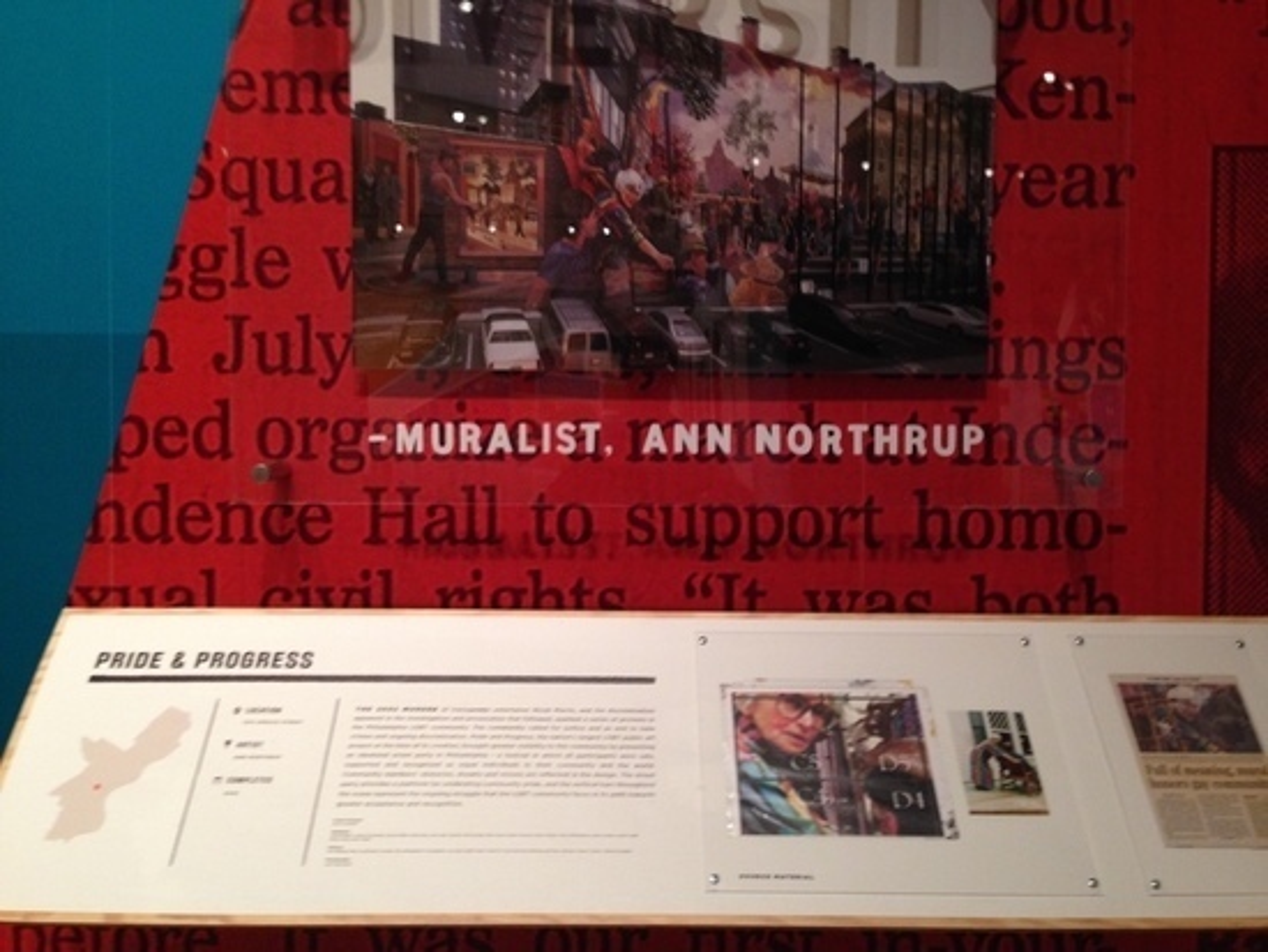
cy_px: 476
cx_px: 634
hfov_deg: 55.3
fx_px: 1209
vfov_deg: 43.0
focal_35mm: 33
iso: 125
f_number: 2.4
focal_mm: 4.12
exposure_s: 1/20
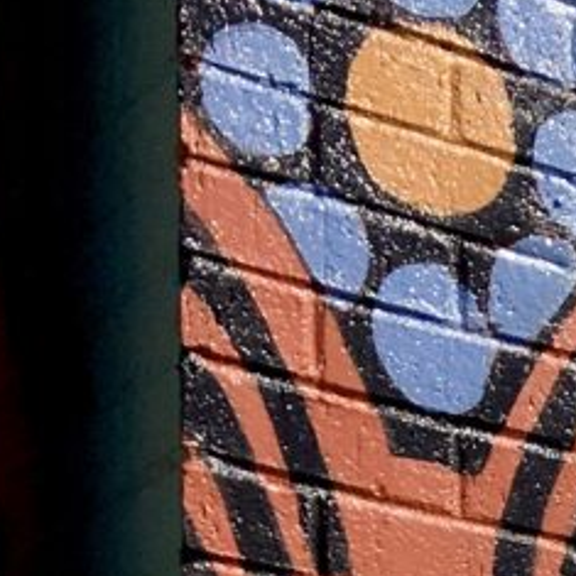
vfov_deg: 8.9
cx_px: 1302
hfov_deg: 9.1
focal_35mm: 177
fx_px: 3332
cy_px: 1385
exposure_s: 1/5128
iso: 25
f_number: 2.2
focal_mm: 4.15
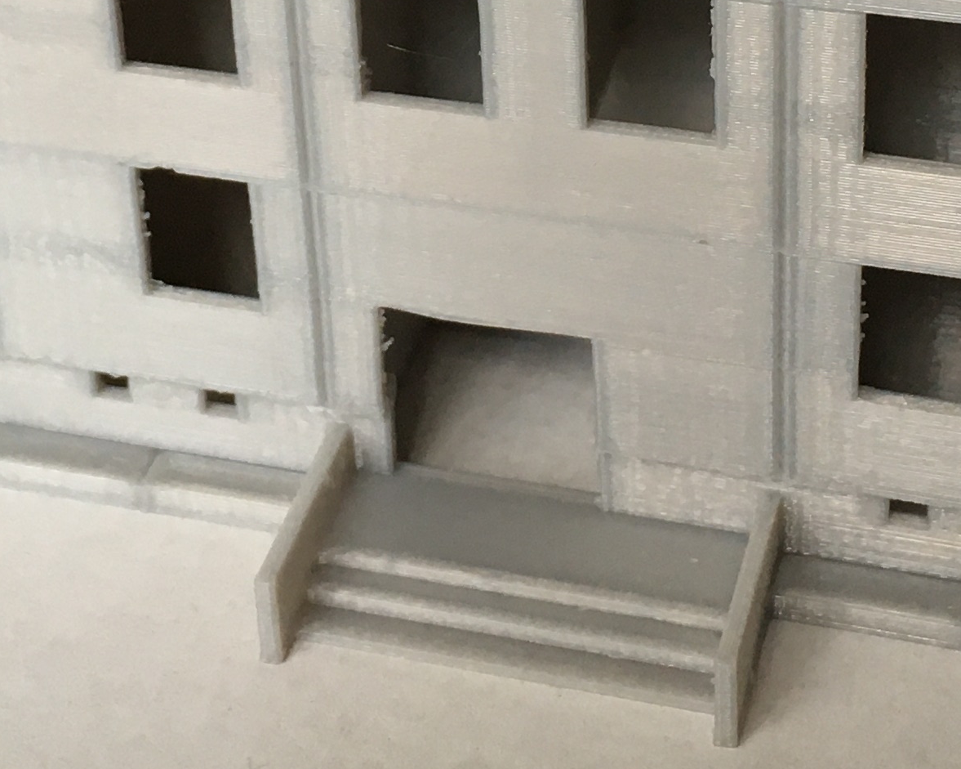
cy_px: -214
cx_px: 492
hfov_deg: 19.8
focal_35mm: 97
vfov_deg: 15.2
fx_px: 2758
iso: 64
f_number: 2.2
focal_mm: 4.15
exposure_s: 1/33
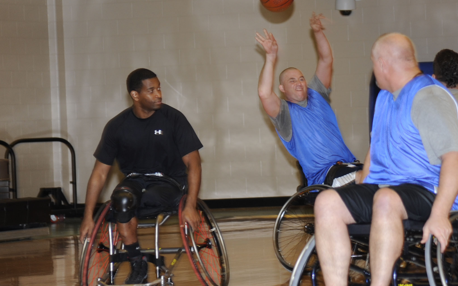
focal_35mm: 255
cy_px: 82
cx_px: 398
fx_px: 3183
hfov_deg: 8.2
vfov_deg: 5.1
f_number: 6.3
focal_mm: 120
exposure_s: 1/60
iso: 500
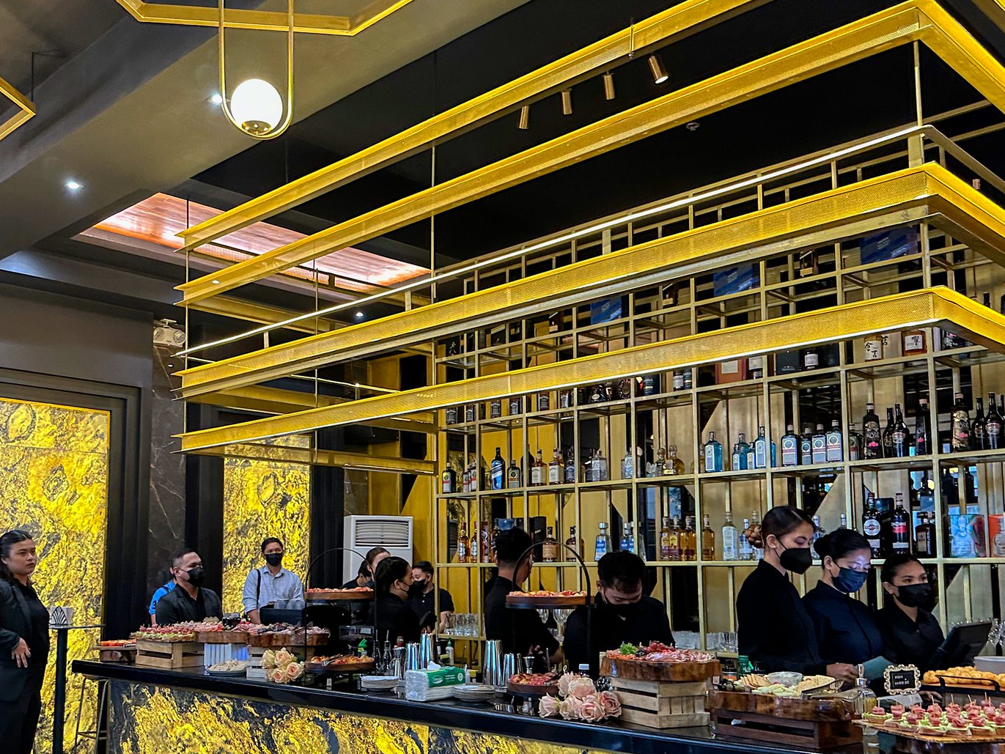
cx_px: 417
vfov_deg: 40.3
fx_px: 1016
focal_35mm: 35
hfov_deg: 52.4
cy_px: 487
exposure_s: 1/60
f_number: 1.78
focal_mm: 6.86
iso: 400
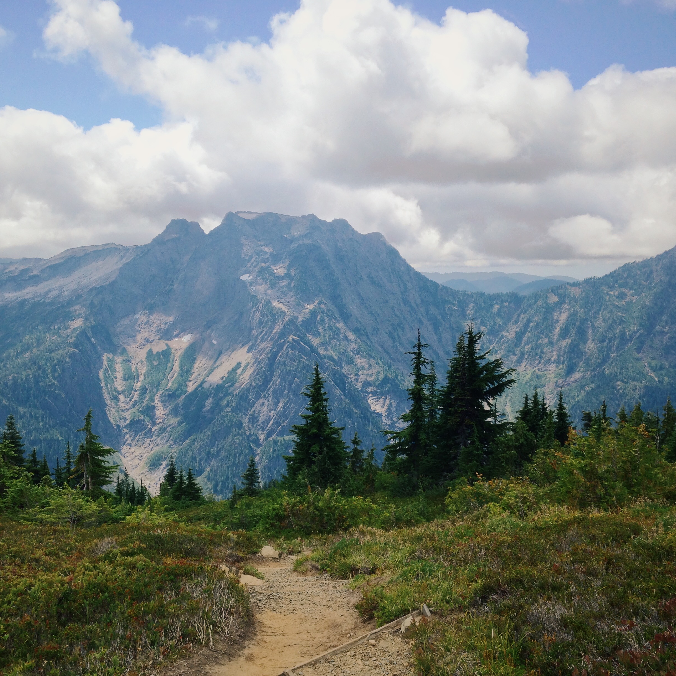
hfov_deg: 42.8
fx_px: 862
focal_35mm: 39
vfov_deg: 42.8
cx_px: 330
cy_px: 337
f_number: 2.4
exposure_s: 1/547
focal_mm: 4.12
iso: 50
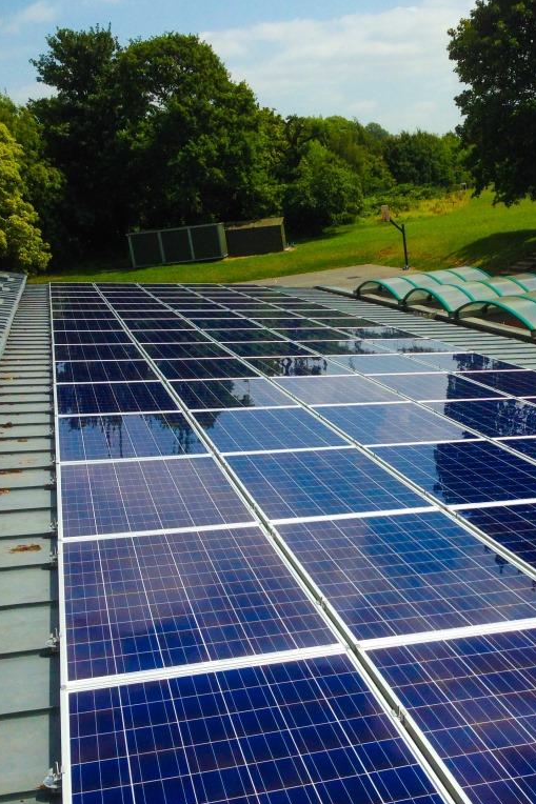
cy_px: 402
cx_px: 432
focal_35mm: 46
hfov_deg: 28.6
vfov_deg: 42.8
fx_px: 1028
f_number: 2.4
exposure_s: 1/2463
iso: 50
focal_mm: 4.12
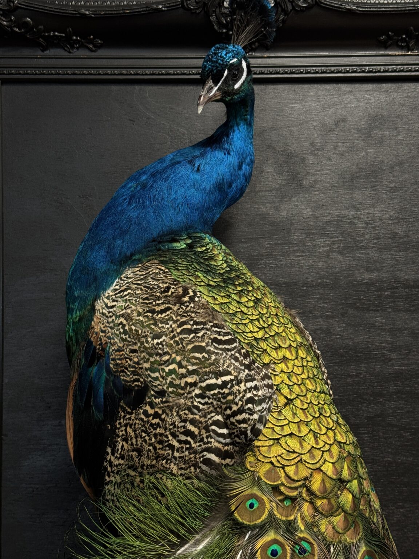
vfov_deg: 39.7
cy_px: 280
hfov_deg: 30.3
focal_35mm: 48
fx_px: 775
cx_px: 210
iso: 125
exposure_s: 1/50
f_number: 1.78
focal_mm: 6.76
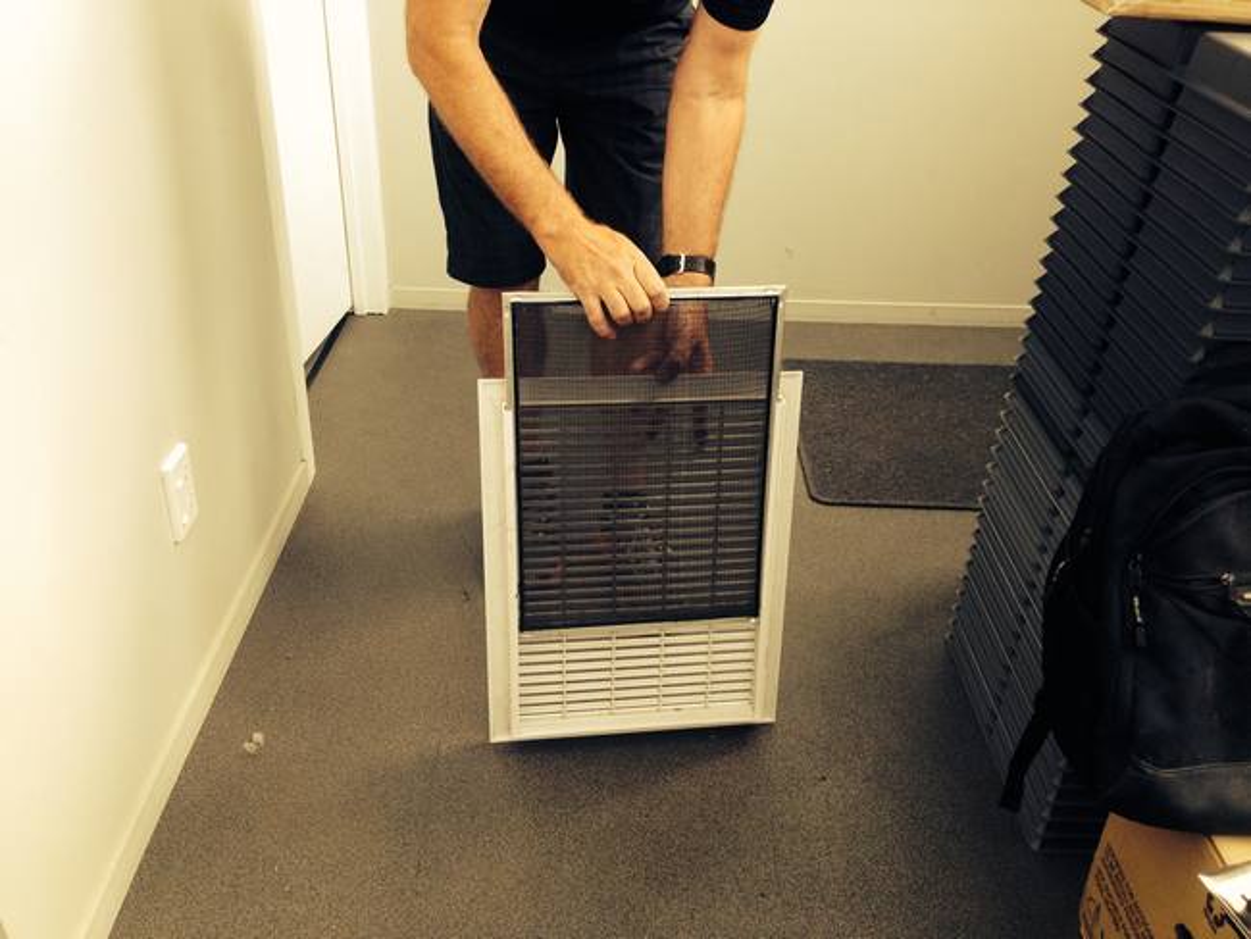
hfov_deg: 55.3
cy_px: 470
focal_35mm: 33
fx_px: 1193
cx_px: 626
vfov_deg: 43.0
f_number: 2.4
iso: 50
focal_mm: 4.12
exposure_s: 1/60
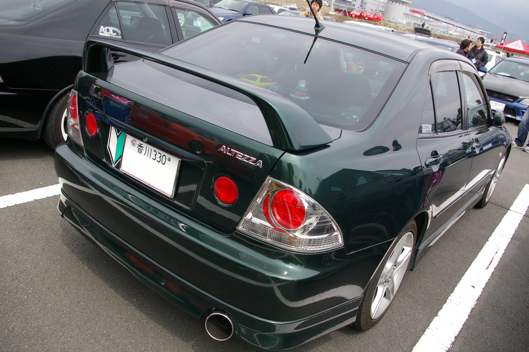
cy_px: 176
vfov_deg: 41.6
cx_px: 264
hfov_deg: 59.5
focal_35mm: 32
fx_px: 462
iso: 200
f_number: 8
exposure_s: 1/250
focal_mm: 21
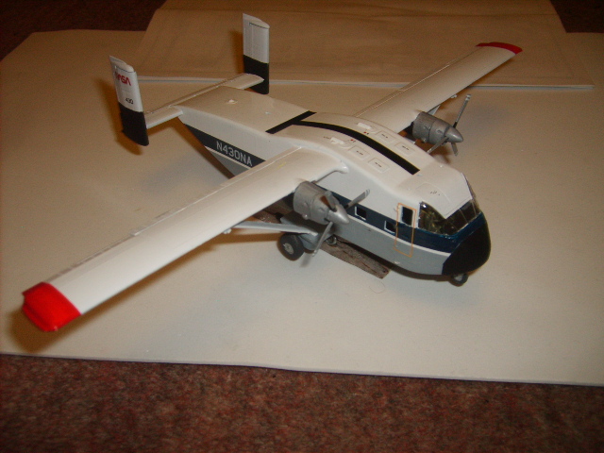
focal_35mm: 35
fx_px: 611
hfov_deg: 52.6
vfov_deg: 40.7
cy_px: 226
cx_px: 302
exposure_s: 1/45
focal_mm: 5.8
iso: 100
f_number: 2.8
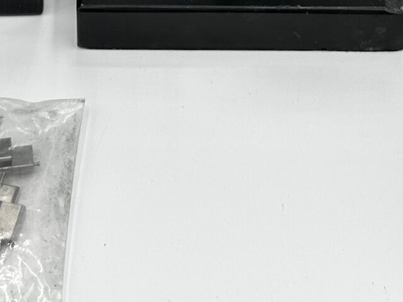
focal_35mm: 96
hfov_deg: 20.4
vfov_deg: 14.2
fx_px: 1118
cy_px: -174
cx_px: 186
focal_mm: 6.86
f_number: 1.78
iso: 80
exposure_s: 1/491
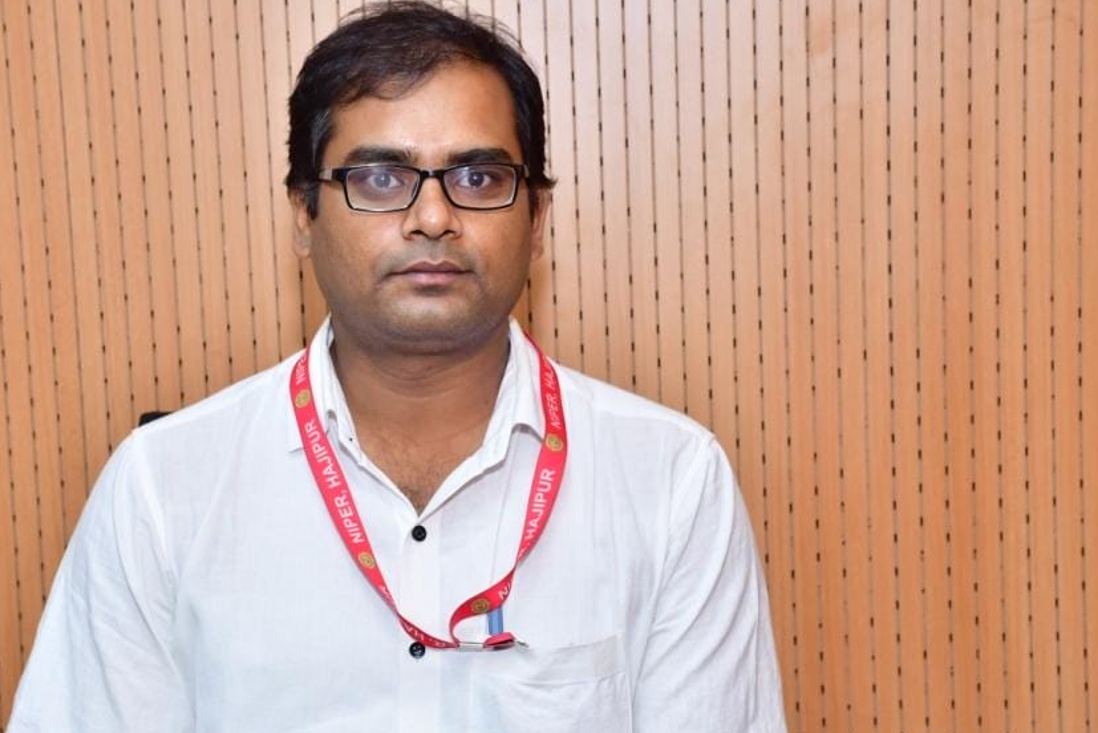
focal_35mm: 78
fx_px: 2380
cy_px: 395
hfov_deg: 26.0
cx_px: 466
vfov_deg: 17.5
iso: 1000
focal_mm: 42
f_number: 7.1
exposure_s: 1/100
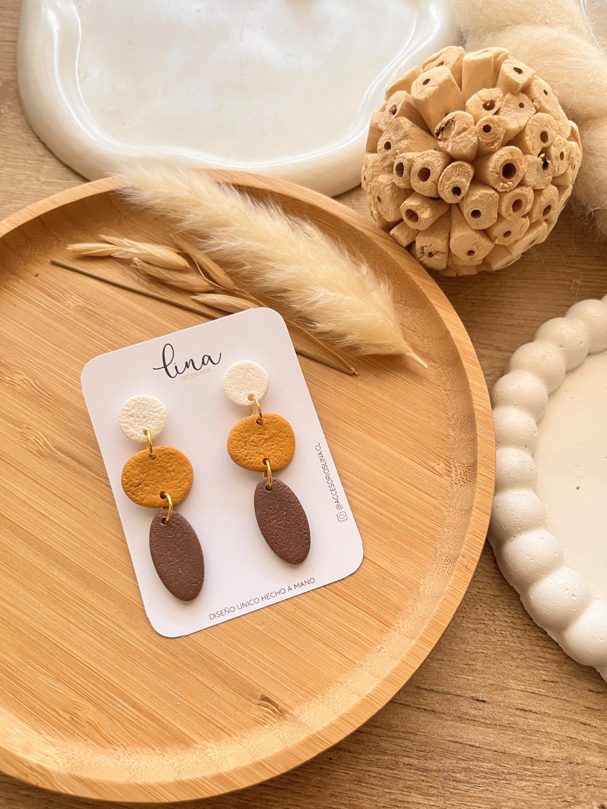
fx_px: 608
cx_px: 304
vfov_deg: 67.3
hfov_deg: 53.1
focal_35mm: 26
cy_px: 404
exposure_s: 1/71
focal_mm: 5.1
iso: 125
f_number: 1.6
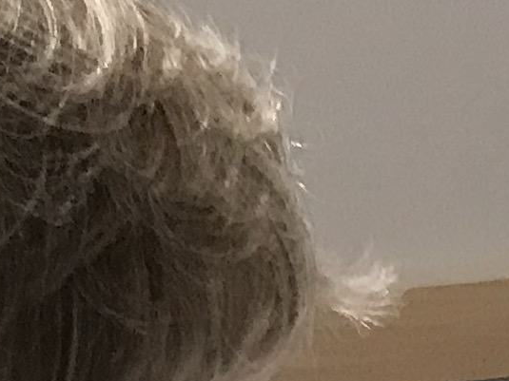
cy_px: 1345
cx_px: 1037
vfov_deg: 6.2
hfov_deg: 8.8
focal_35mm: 211
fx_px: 3102
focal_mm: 3.99
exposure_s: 1/20
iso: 40
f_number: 1.8
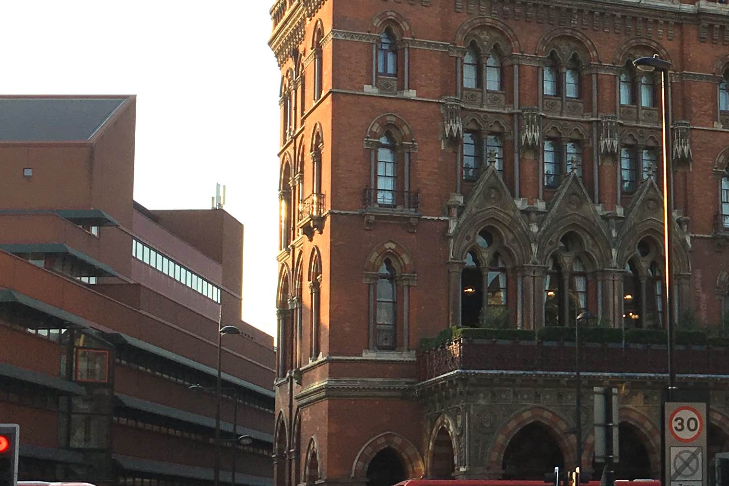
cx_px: 784
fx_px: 1620
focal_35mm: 80
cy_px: 279
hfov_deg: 23.9
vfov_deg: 17.1
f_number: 2.2
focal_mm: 4.15
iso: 25
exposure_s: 1/605
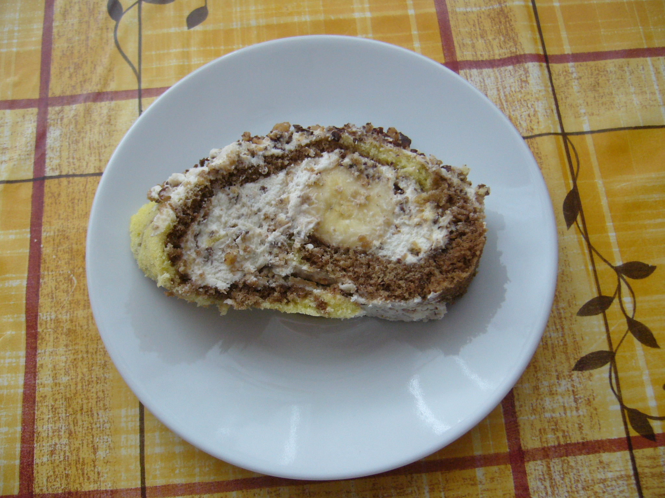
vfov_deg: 40.7
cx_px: 332
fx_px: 672
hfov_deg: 52.6
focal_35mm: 35
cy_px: 249
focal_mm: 5.8
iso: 160
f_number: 2.8
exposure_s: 1/13
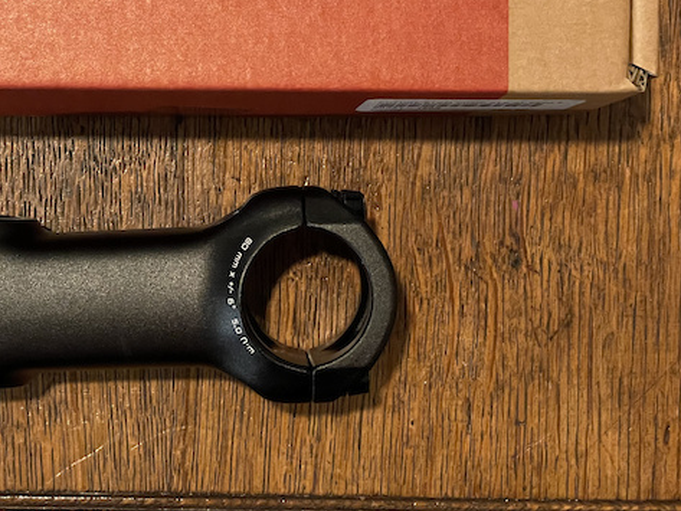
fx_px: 1732
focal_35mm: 88
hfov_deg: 22.0
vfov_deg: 16.7
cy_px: 148
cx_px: 150
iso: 640
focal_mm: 6
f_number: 2
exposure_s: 1/31
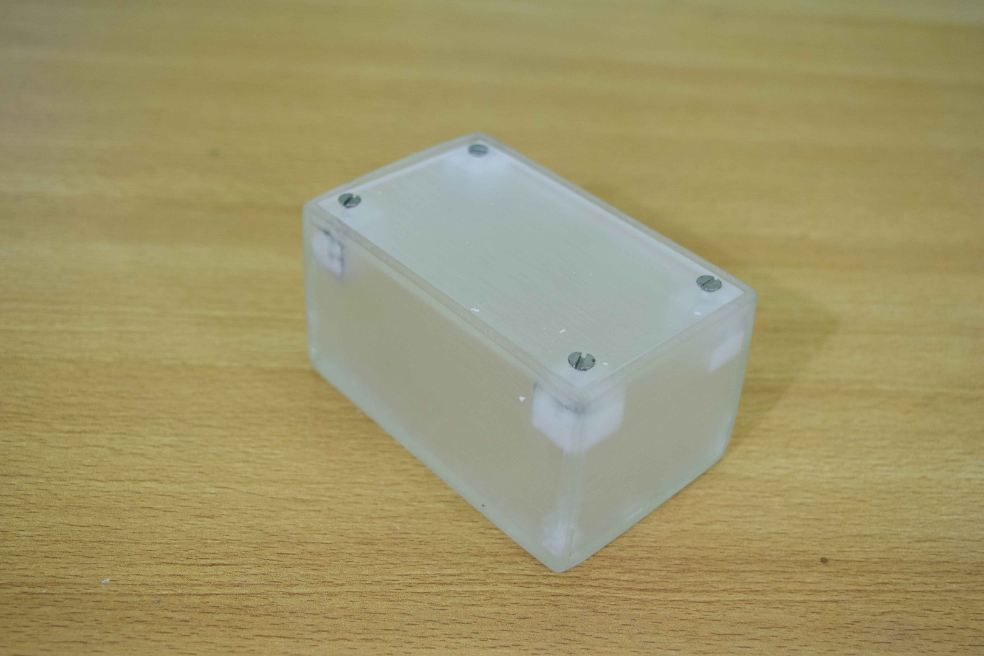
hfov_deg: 42.3
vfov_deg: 28.9
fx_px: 1271
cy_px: 328
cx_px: 492
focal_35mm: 46
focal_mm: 31
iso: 800
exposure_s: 1/10
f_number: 4.2
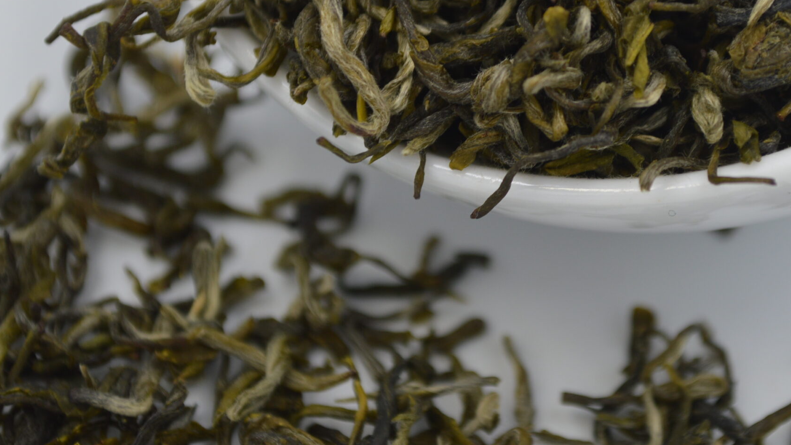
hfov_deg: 18.7
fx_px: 2391
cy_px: 51
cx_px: 506
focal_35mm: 114
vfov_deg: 10.6
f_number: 5.6
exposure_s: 1/125
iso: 200
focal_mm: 48
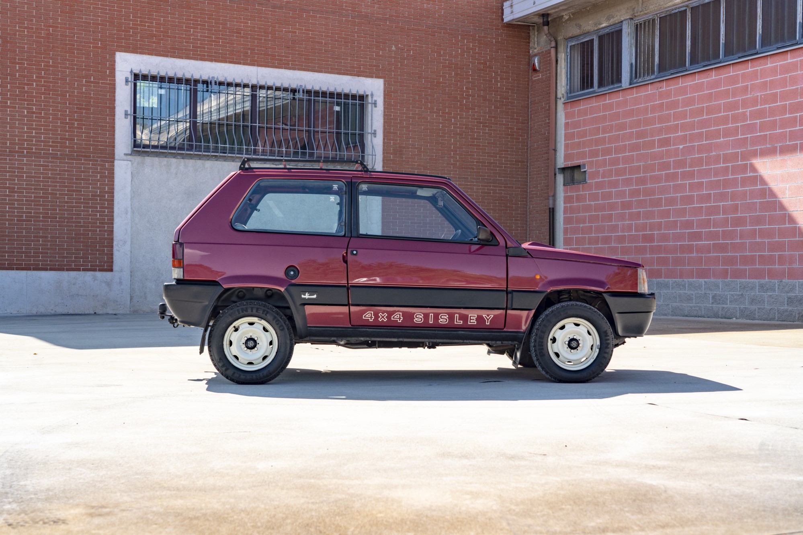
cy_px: 268
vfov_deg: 27.5
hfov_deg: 40.3
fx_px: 1093
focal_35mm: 49
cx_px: 402
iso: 160
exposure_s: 1/200
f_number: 5.6
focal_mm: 49
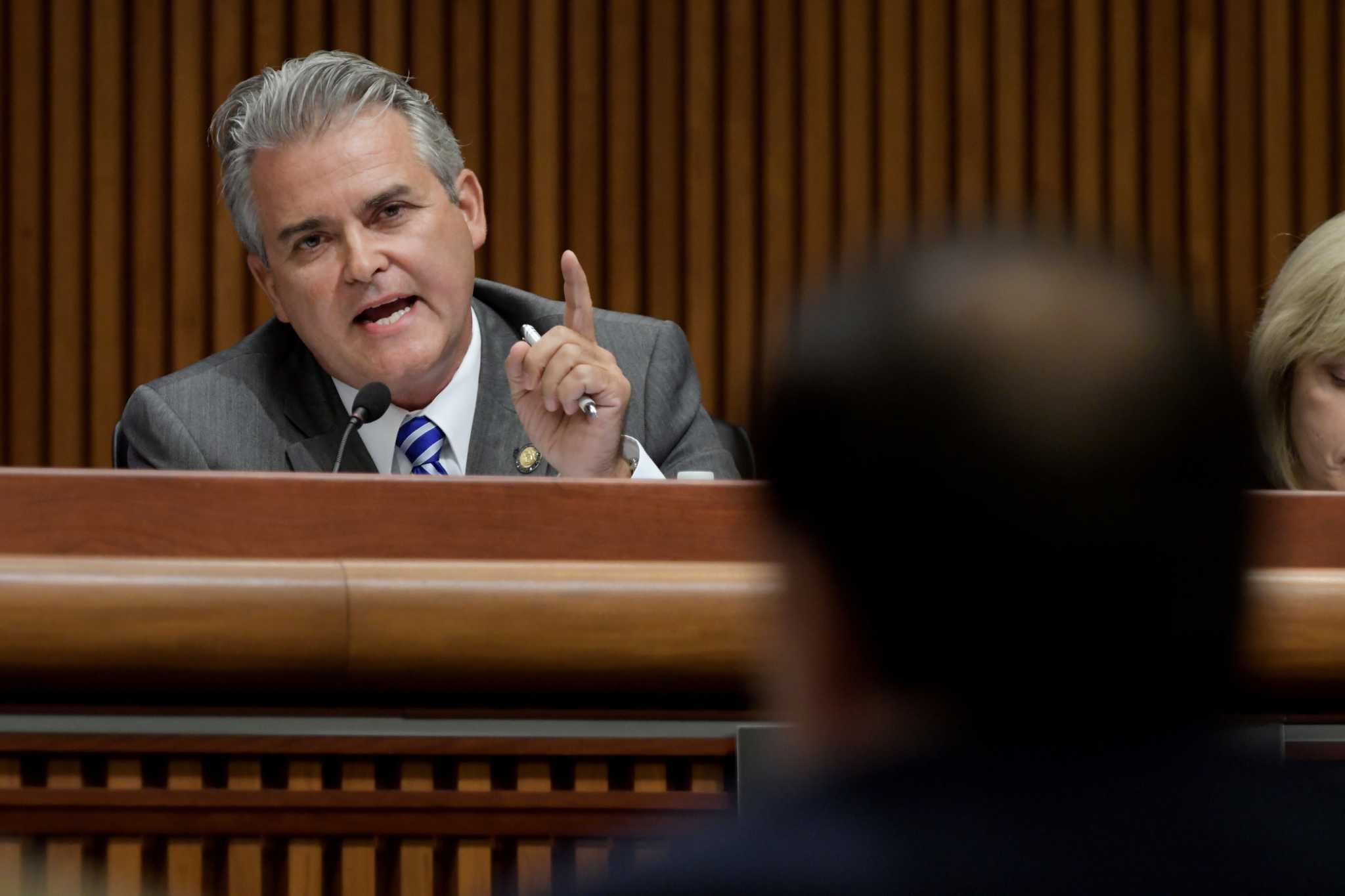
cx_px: 672
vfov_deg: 5.1
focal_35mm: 270
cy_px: 448
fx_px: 10086
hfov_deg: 7.6
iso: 3200
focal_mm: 180
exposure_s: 1/400
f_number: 5.6
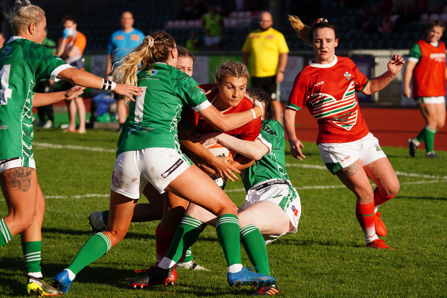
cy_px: 149
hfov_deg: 10.3
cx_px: 224
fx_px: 2483
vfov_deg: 6.9
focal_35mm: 200
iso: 200
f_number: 5.6
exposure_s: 1/1250
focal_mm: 200
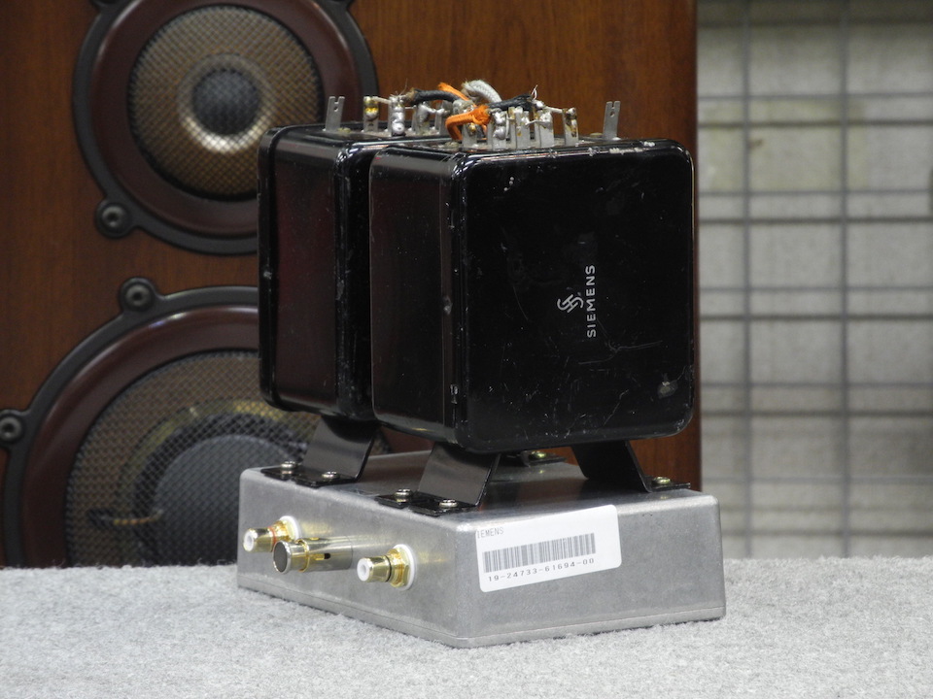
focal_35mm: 200
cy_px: 350
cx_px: 466
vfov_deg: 7.4
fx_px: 5391
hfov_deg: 9.9
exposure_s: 1/12.8
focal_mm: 42.6
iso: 400
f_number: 5.6
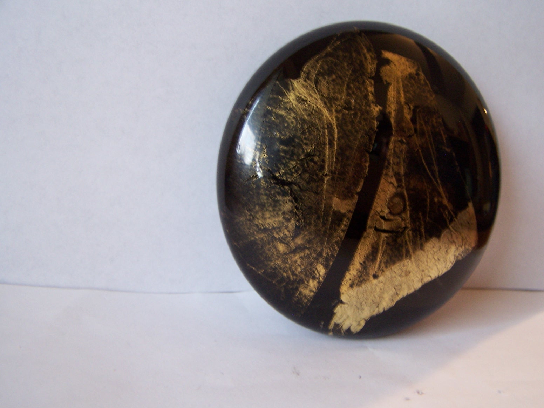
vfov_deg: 37.7
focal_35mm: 38
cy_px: 204
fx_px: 597
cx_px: 272
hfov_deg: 49.0
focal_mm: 6.3
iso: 140
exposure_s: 1/8
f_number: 2.8
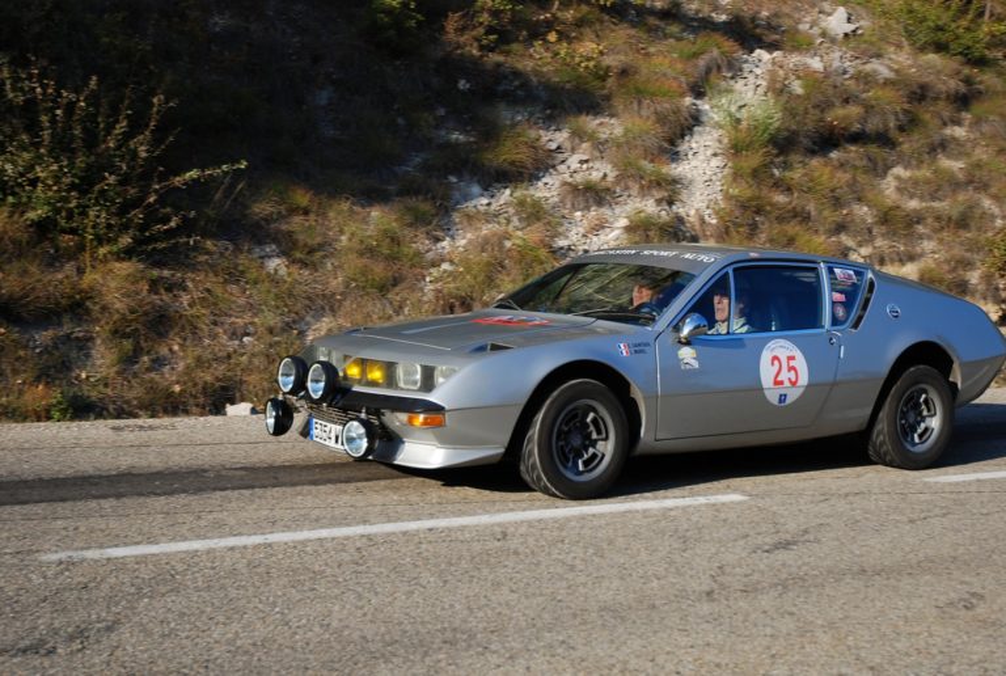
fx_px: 1471
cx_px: 503
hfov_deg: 37.8
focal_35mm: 52
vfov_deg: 25.9
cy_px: 338
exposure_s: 1/800
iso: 200
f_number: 4.2
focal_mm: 35
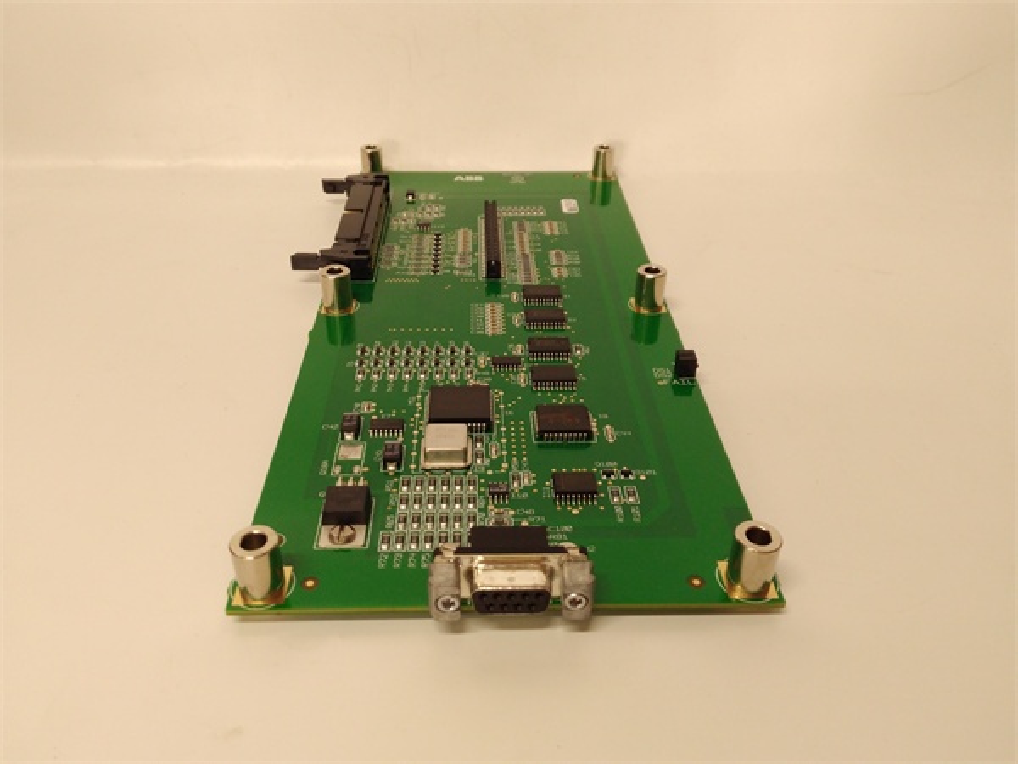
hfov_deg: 65.3
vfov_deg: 51.4
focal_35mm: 27
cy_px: 382
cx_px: 509
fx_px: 794
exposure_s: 1/33
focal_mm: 3.79
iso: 139
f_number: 2
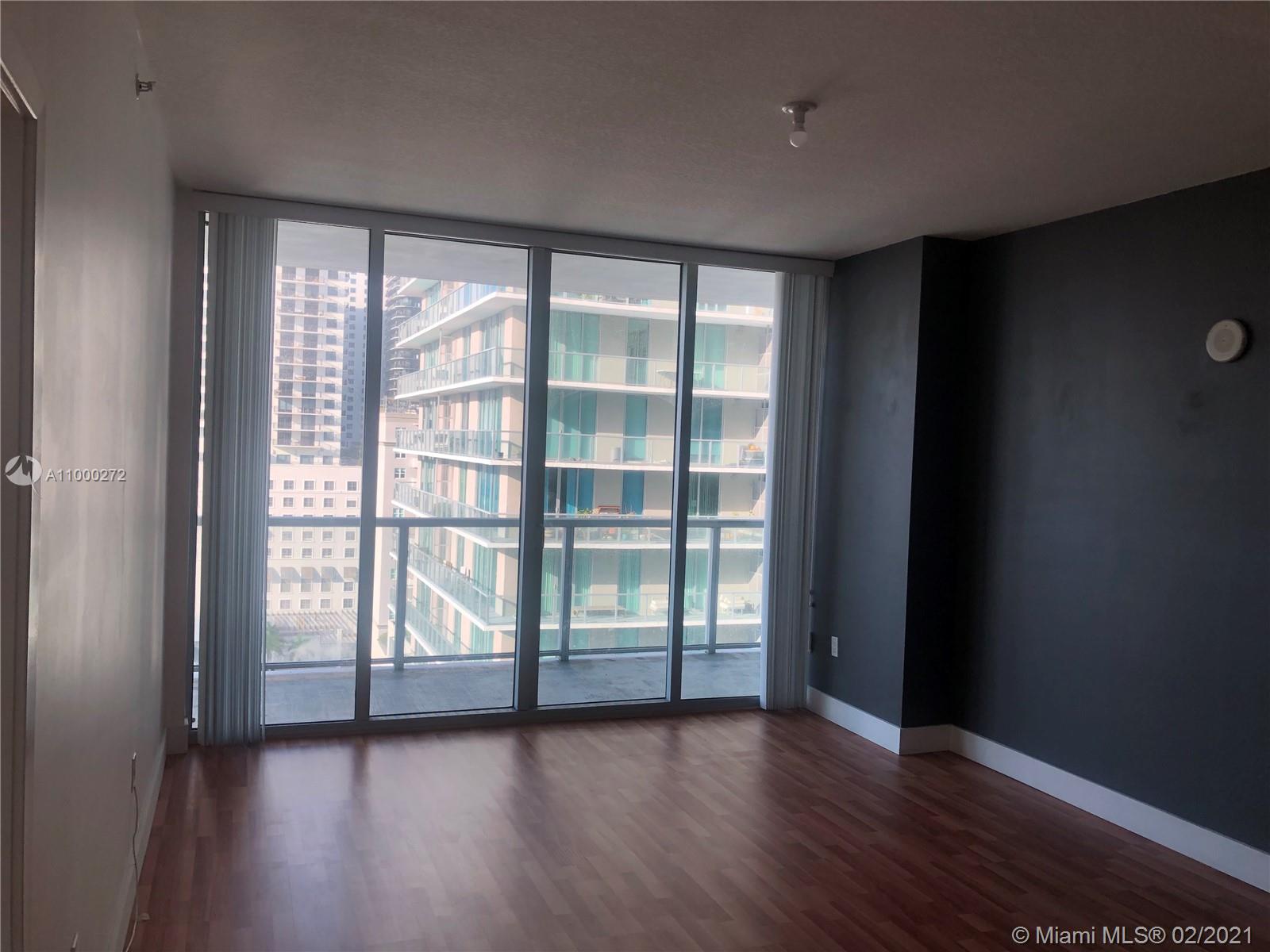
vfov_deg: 49.7
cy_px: 476
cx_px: 635
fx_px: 1027
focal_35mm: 28
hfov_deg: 63.4
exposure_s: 1/279
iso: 20
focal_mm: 4
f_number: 1.8
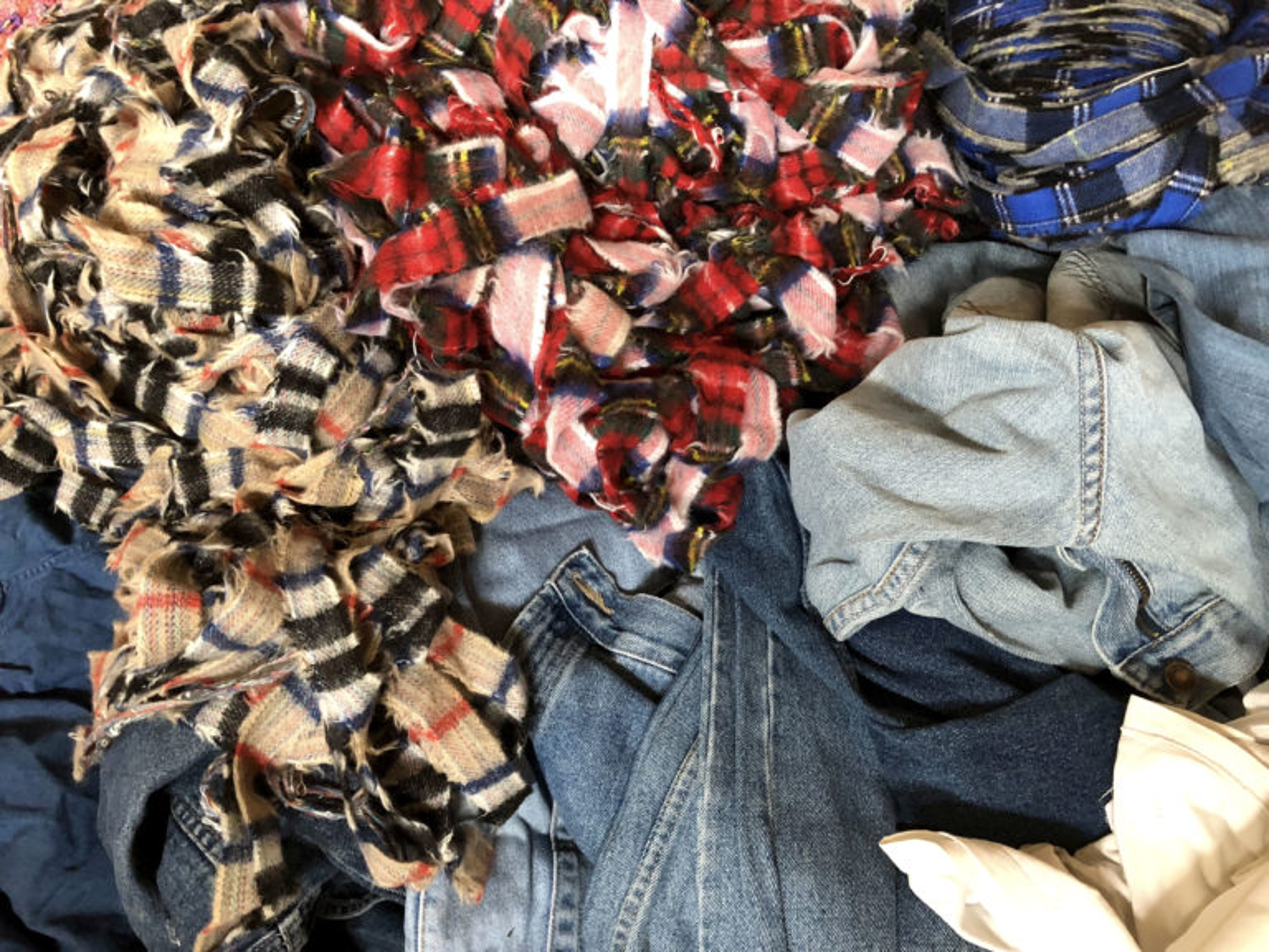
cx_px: 634
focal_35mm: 28
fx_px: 1026
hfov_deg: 63.4
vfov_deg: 49.7
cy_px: 476
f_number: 1.8
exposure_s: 1/12
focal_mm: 3.99
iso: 100
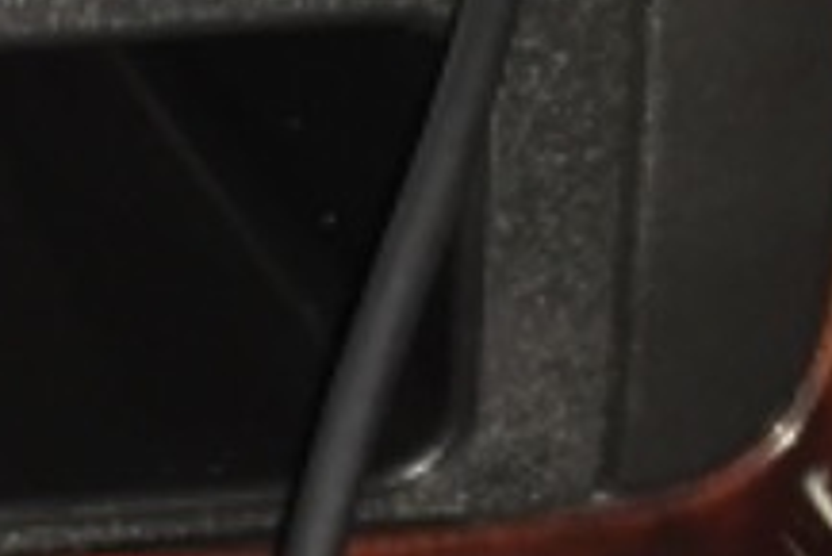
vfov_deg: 6.8
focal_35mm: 200
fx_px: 4625
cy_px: -69
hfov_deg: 9.6
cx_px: -774
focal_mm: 4.15
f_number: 2.2
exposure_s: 1/16
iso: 64
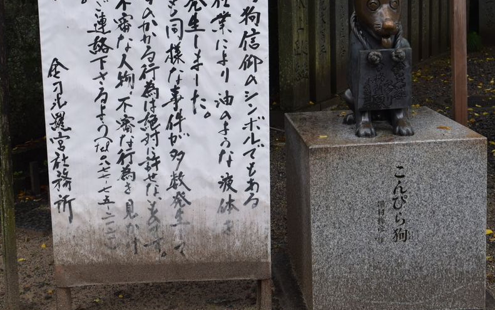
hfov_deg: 39.6
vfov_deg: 25.0
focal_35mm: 51
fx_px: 688
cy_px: 70
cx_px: 246
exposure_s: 1/160
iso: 400
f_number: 6.3
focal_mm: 22
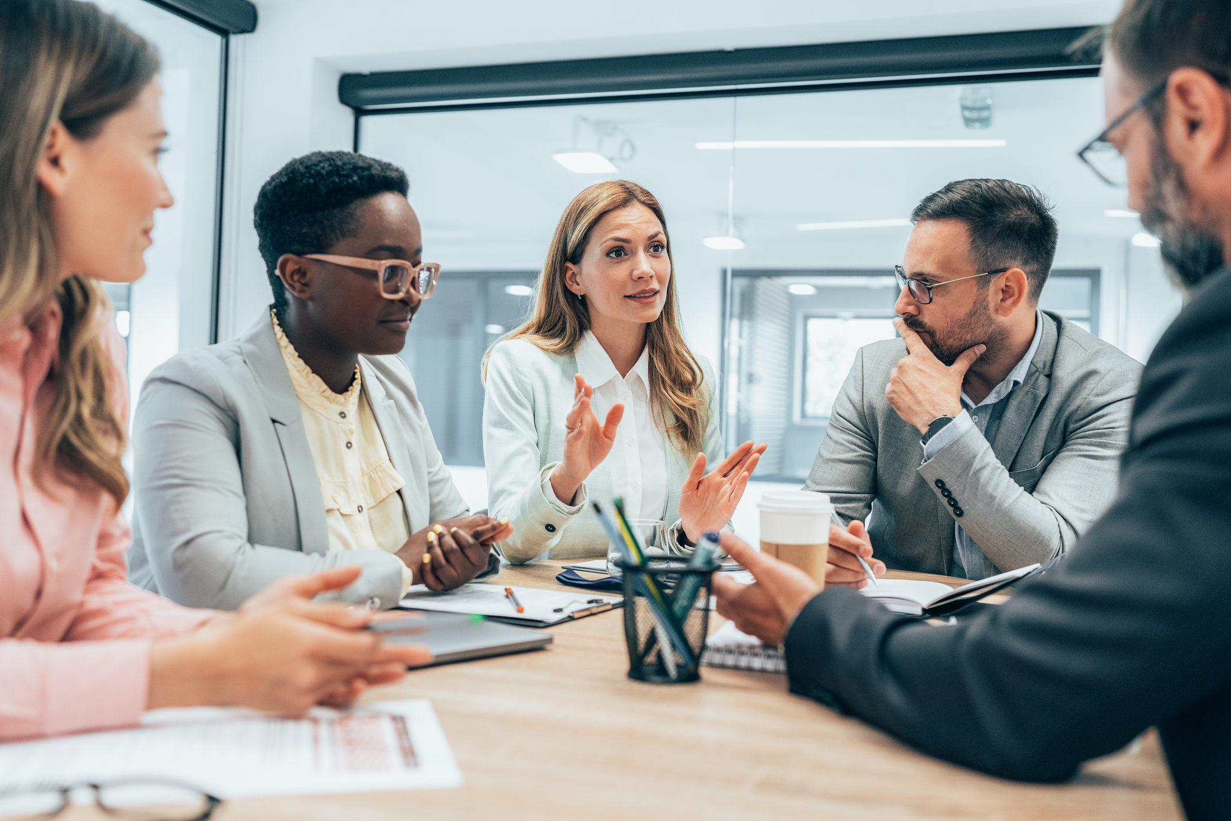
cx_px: 616
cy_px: 410
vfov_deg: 37.9
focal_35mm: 35
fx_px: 1197
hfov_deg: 54.4
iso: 1250
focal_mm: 35
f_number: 2.2
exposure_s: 1/500
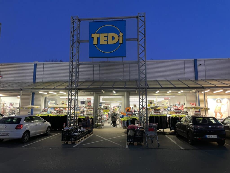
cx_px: 115
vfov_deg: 53.1
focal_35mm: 26
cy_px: 86
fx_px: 173
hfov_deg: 67.3
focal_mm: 4.2
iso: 400
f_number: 1.6
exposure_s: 1/50
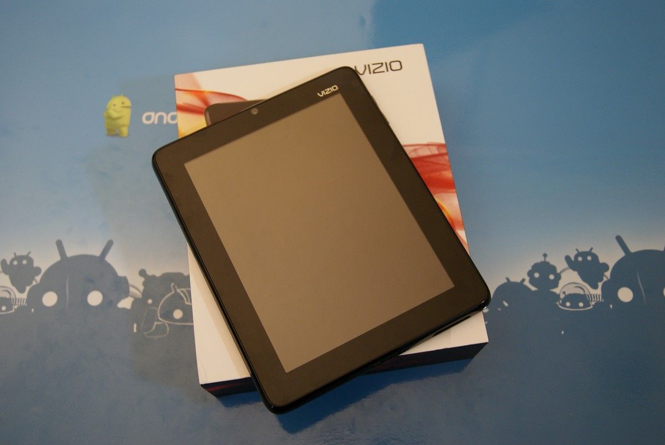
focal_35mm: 39
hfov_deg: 49.5
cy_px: 222
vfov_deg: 34.3
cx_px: 332
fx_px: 721
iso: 400
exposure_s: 1/40
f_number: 4
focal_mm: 26
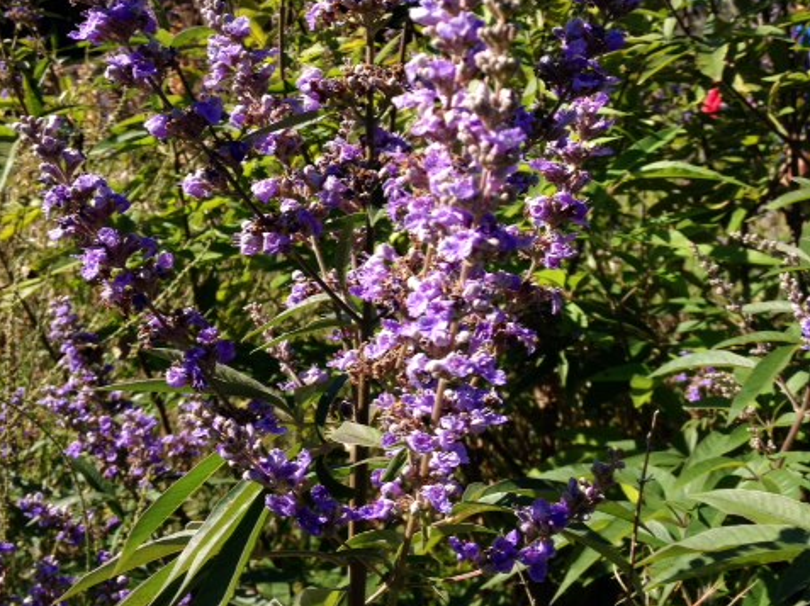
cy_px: 187
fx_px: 1099
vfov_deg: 30.5
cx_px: 404
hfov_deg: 40.5
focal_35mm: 47
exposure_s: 1/1004
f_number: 2.4
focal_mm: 4.28
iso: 50
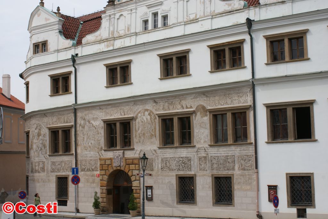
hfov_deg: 33.4
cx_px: 164
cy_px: 110
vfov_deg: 22.7
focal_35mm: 60
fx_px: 547
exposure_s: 1/125
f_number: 13
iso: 100
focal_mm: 40
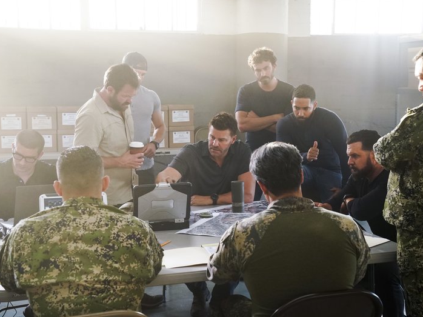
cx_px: 215
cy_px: 159
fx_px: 660
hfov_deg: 35.6
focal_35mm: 54
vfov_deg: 27.0
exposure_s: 1/160
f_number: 6.3
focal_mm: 49
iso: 2000
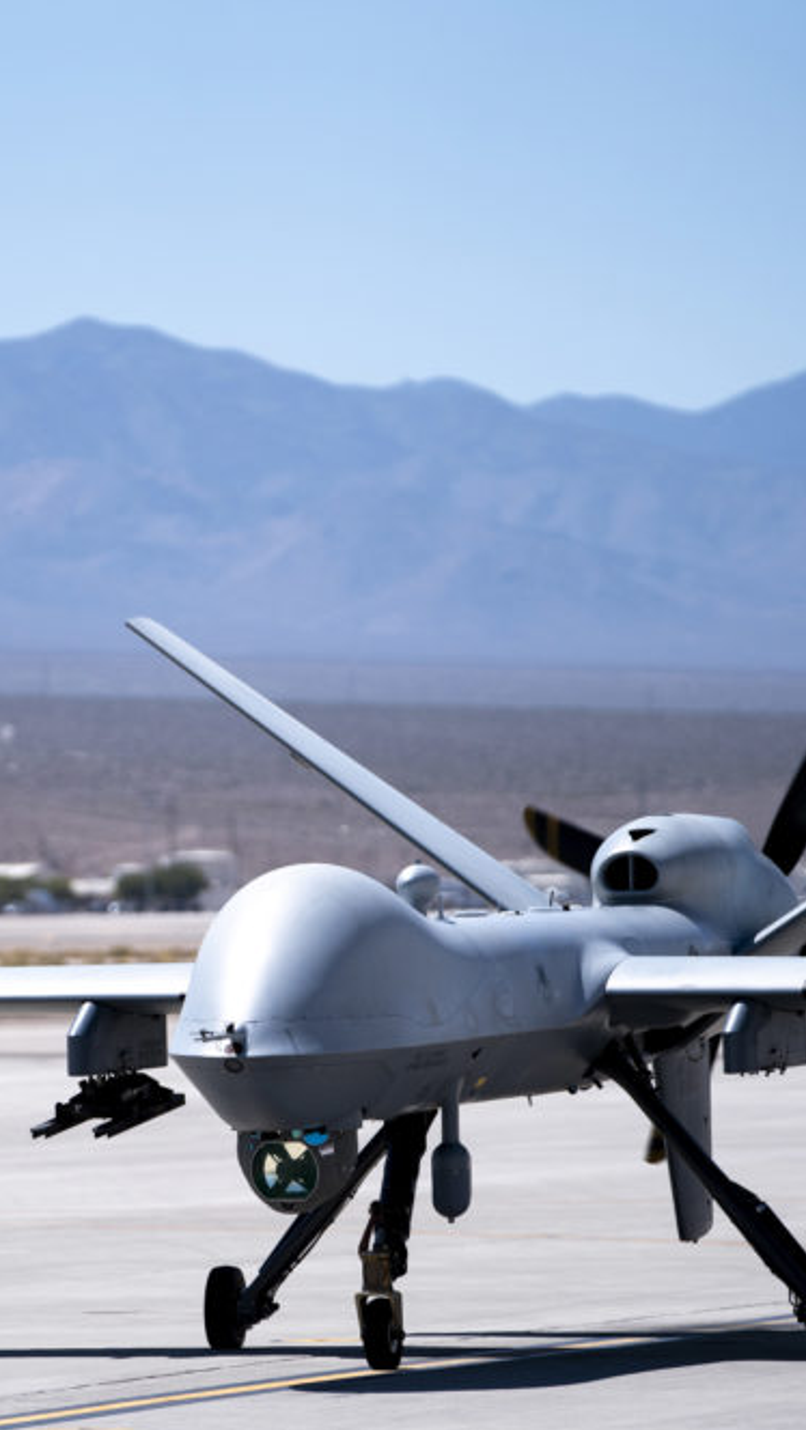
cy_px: 716
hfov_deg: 4.1
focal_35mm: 295
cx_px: 194
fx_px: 11197
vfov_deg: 7.3
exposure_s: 1/3200
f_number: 2.8
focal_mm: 187
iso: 50
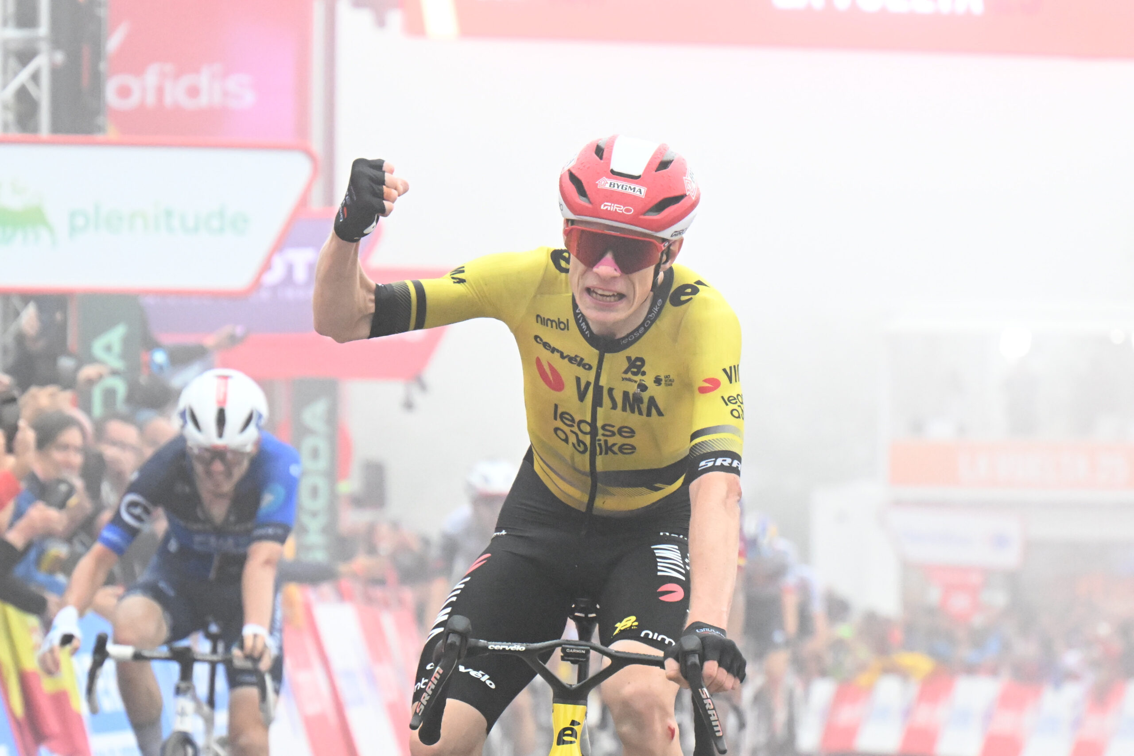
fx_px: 6835
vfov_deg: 6.3
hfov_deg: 9.5
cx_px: 567
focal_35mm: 217
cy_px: 378
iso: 10000
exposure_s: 1/1000
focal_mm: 145
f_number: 5.6
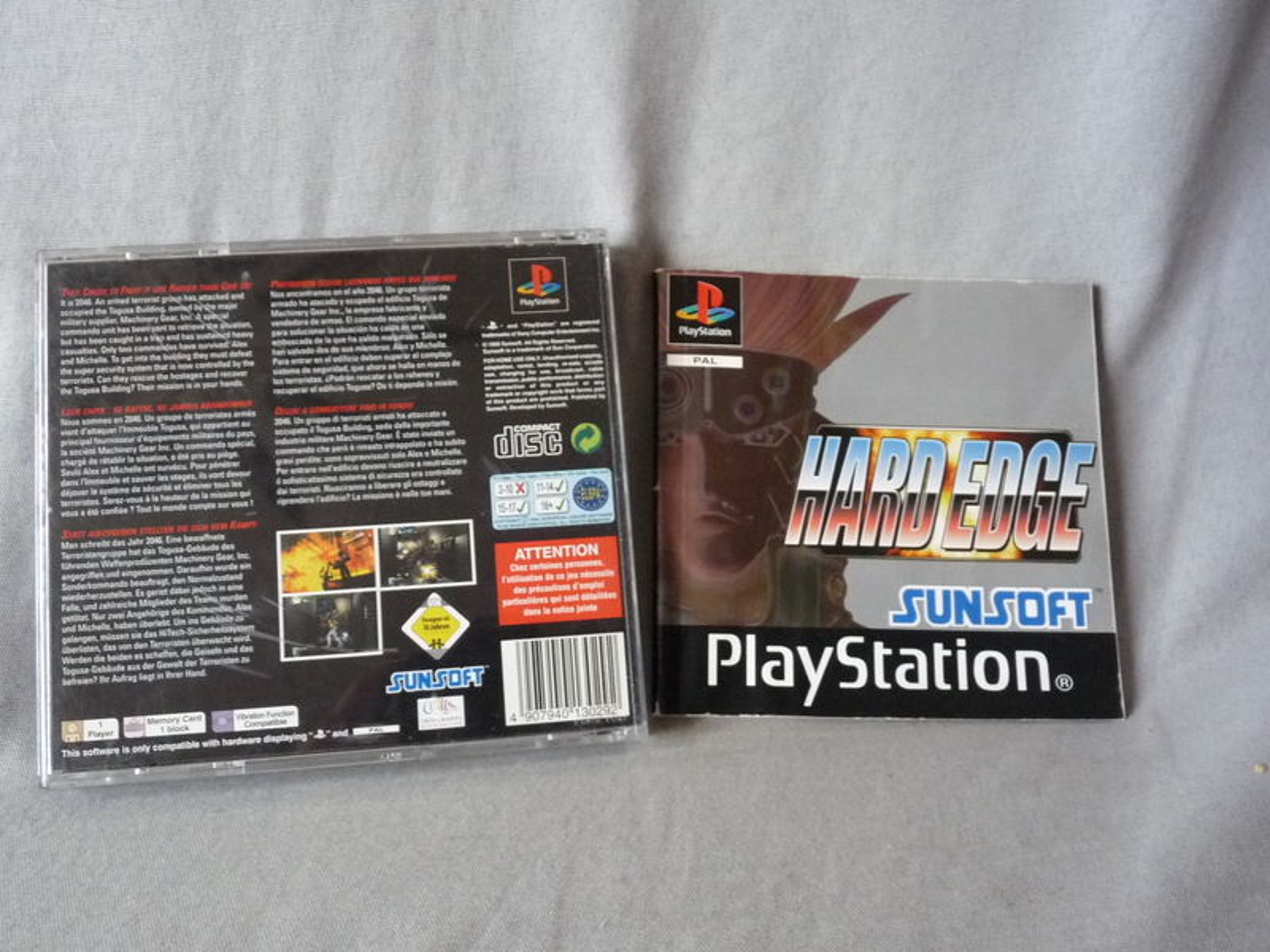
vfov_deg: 40.7
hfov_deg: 52.6
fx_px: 1284
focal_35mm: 35
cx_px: 635
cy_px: 476
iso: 400
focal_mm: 4.8
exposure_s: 1/25
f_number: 2.8
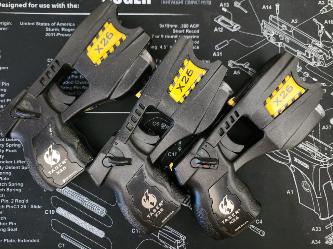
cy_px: 124
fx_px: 221
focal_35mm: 23
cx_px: 166
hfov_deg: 73.9
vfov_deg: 58.9
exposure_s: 1/17
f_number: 1.8
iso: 1250
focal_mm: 6.4
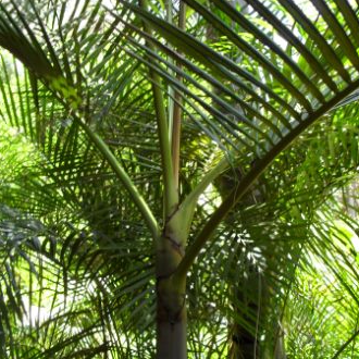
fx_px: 493
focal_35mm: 42
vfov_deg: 40.0
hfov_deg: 40.0
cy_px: 168
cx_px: 177
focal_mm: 6.3
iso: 100
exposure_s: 1/45
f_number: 3.2
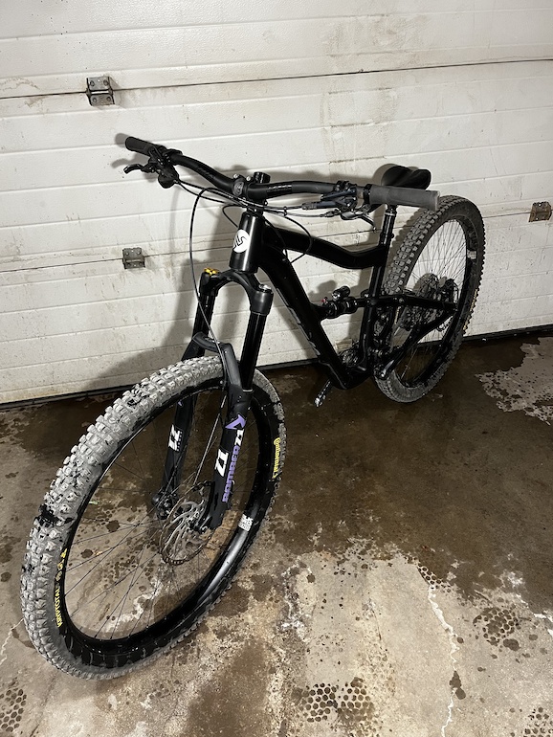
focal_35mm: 27
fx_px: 575
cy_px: 359
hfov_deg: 51.4
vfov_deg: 65.3
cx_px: 279
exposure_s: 1/60
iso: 200
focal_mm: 5.1
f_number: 1.6
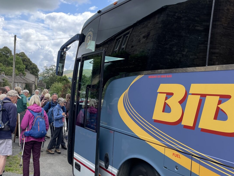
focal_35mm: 37
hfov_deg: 49.5
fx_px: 250
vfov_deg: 38.7
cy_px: 94
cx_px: 85
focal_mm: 4.2
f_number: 1.6
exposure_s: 1/1208
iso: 32
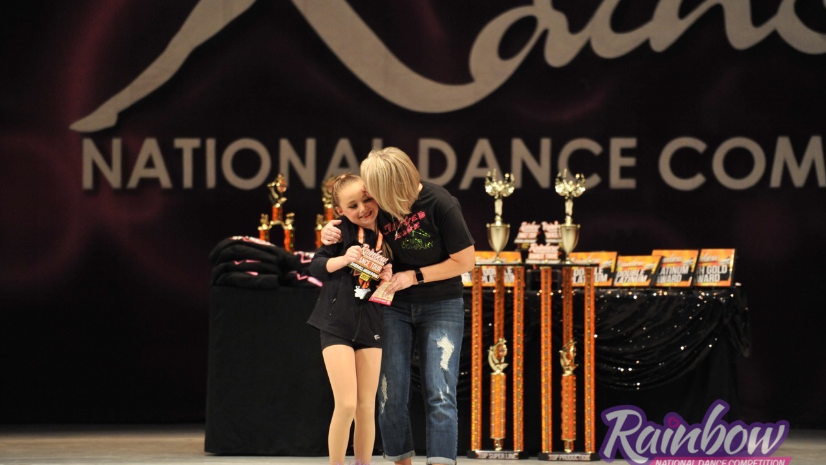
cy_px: 237
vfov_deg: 5.8
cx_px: 414
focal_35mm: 210
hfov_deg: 10.3
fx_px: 4600
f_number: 2.8
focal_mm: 200
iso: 2000
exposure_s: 1/1000
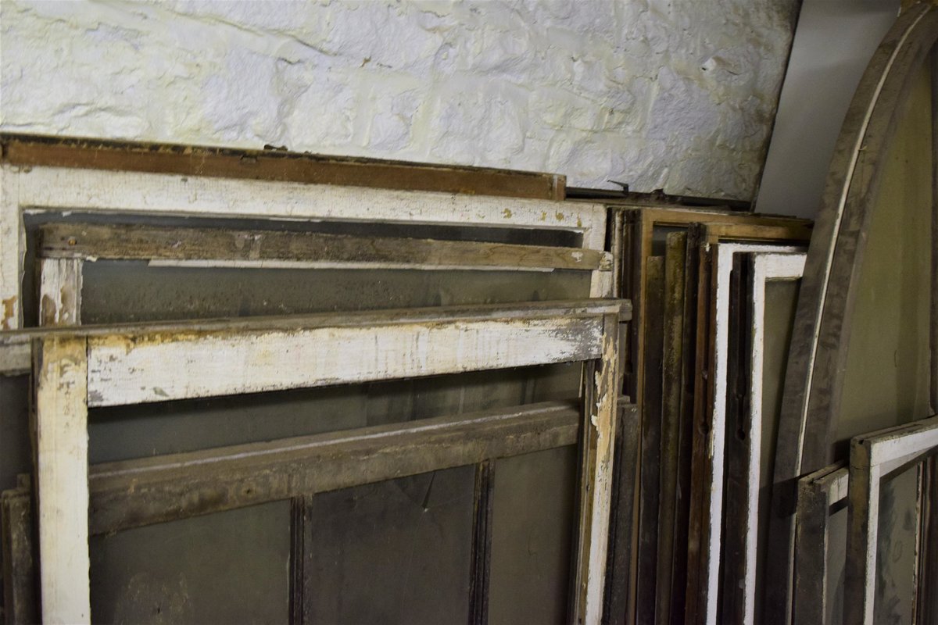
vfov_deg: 43.6
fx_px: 782
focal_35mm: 30
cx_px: 469
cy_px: 312
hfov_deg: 61.9
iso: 1400
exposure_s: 1/15
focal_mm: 20
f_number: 6.3
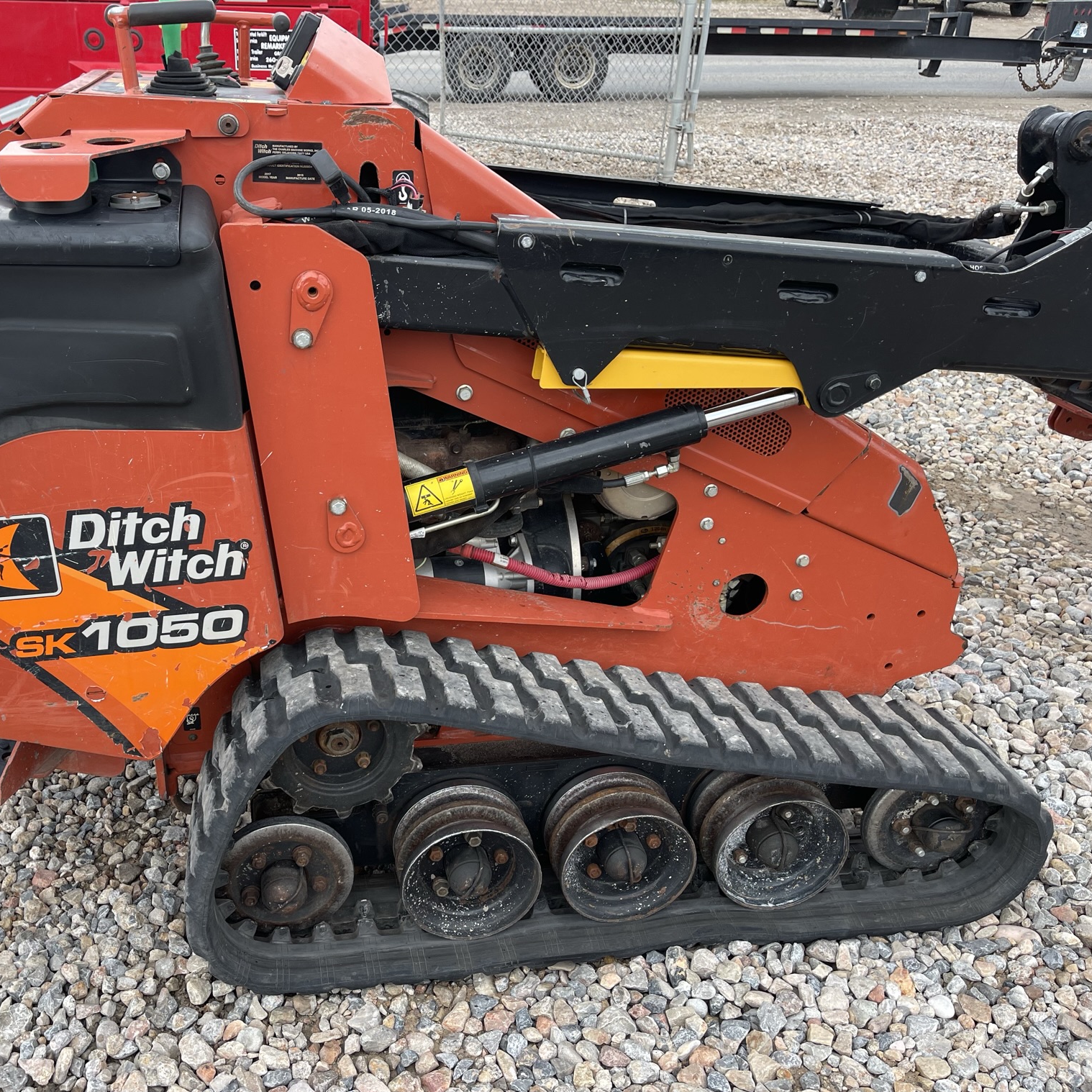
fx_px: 1106
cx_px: 401
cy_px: 541
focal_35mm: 31
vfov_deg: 52.5
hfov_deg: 51.9
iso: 32
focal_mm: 5.1
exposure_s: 1/572
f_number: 1.6
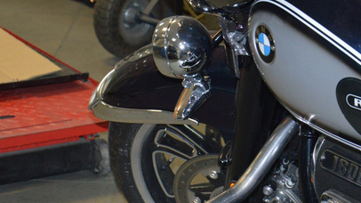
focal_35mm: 180
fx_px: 1722
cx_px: 260
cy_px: 209
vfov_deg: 6.7
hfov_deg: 11.9
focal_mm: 62
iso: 1250
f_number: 5.3
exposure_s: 1/60
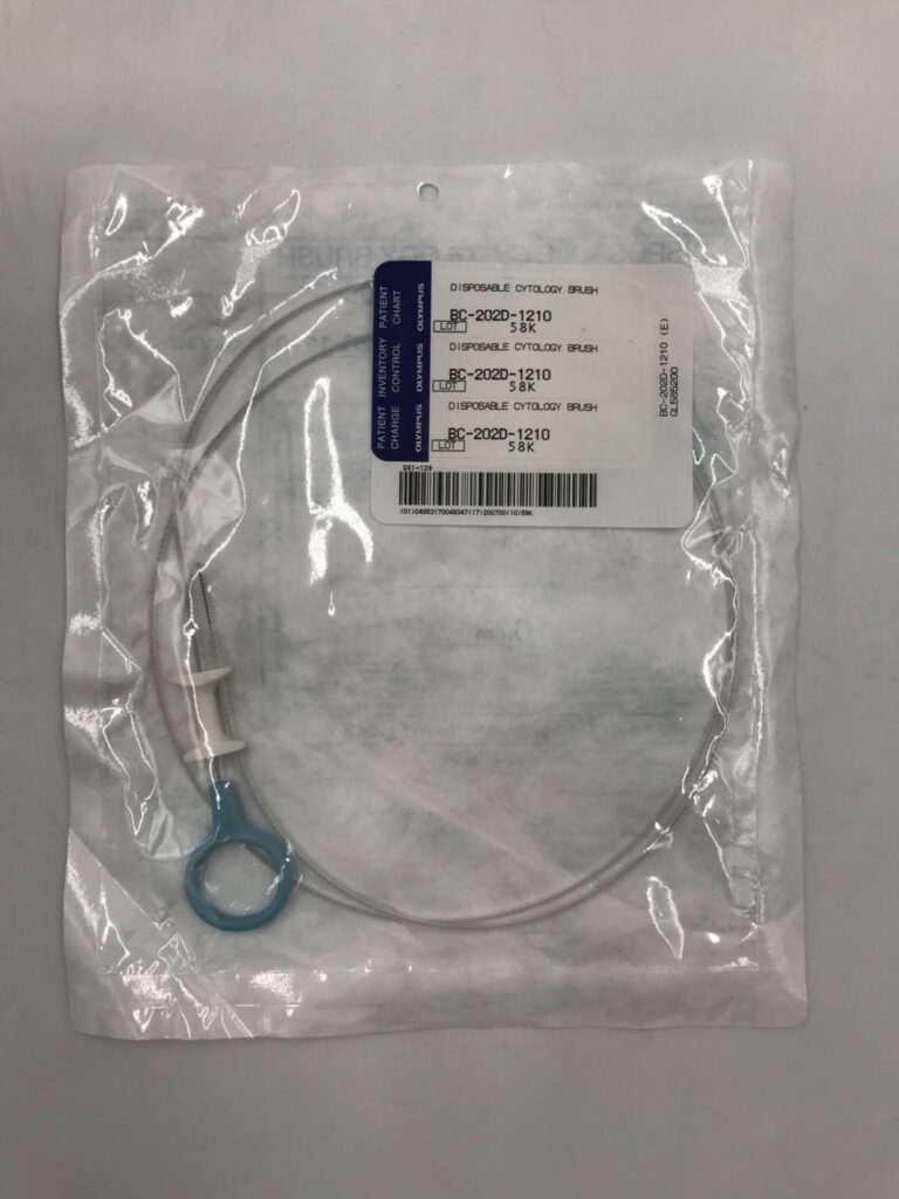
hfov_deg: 49.7
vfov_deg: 63.4
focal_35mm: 28
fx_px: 970
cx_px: 450
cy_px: 600
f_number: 1.8
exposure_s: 1/238
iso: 20
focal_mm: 3.99
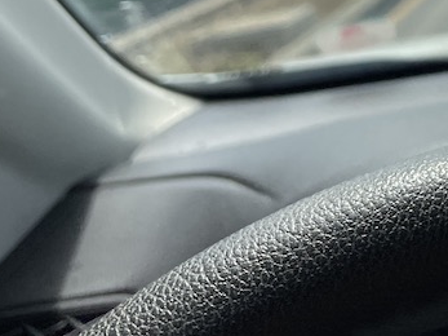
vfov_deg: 15.4
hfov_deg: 20.1
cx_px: 571
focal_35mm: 90
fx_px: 1164
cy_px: -131
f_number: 1.6
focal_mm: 4.2
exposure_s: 1/2132
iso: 32
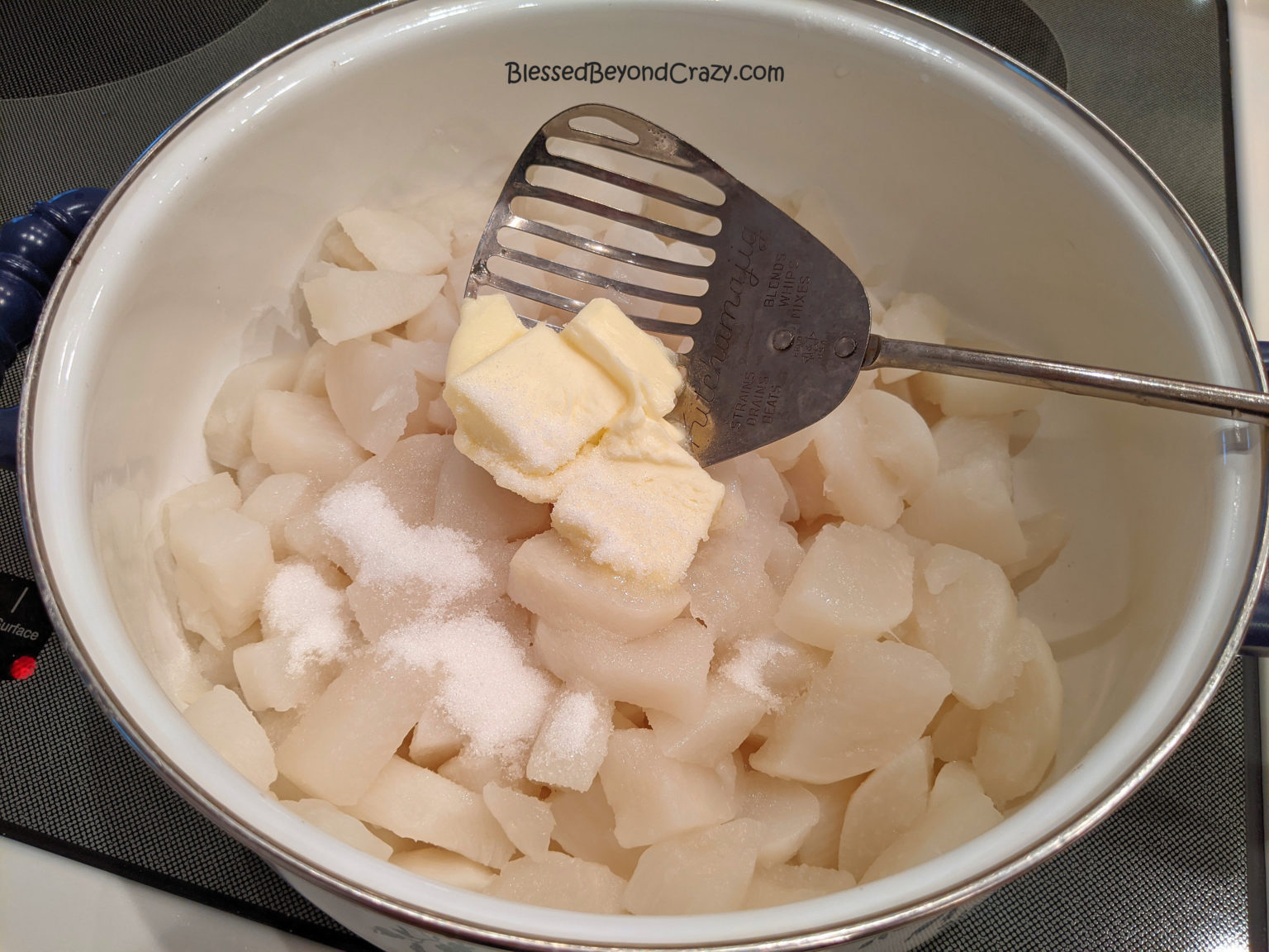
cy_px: 476
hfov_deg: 65.3
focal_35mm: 27
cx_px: 634
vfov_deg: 51.4
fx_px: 990
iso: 147
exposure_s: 1/30
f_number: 1.8
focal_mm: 4.44
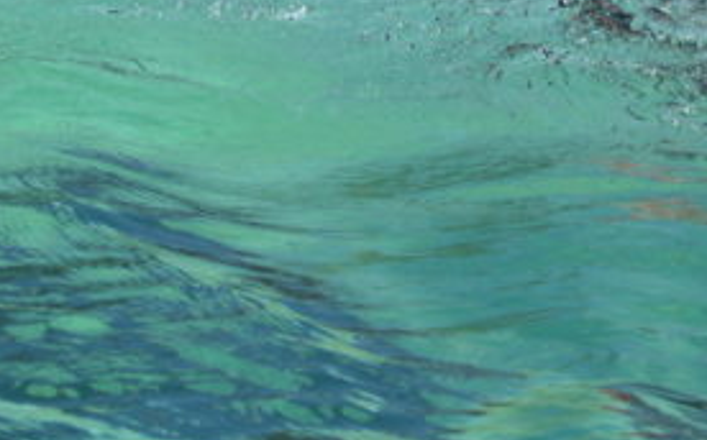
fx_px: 14332
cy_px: -83
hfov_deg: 2.8
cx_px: 753
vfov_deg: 1.8
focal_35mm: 744
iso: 320
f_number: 7.1
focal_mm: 175
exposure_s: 1/2000
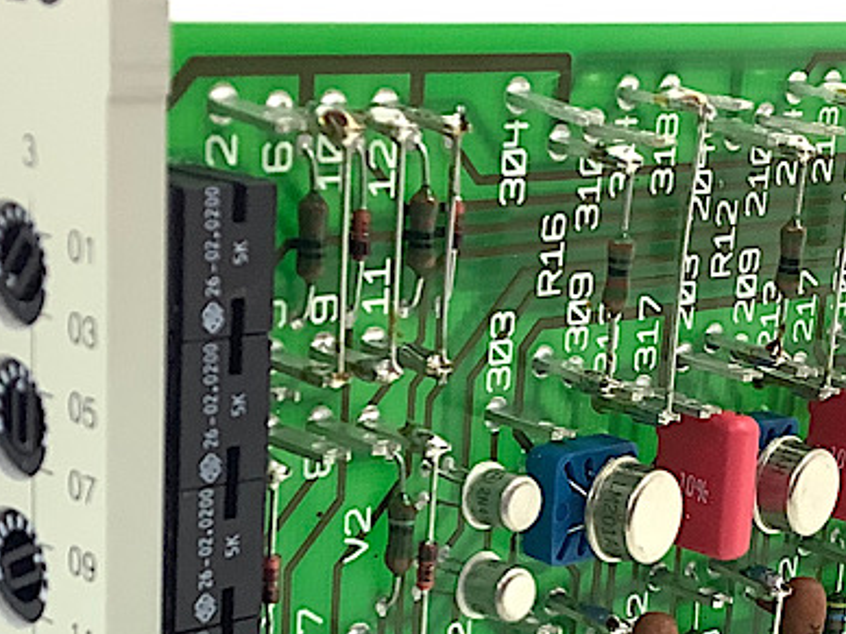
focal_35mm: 95
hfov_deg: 20.6
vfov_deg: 15.2
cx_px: 516
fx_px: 2322
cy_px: 680
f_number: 2.4
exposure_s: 1/50
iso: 100
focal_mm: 3.3
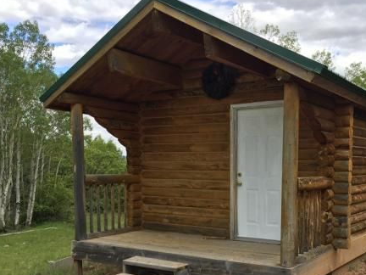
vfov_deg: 33.1
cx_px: 226
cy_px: 199
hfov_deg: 43.5
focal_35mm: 43
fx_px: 455
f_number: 2.2
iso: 32
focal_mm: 4.15
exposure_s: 1/964
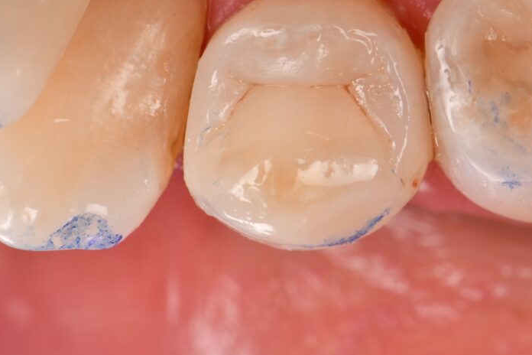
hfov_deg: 8.9
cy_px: 132
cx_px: 292
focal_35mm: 231
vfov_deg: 5.9
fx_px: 3413
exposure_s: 1/200
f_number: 32
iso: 200
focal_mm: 105
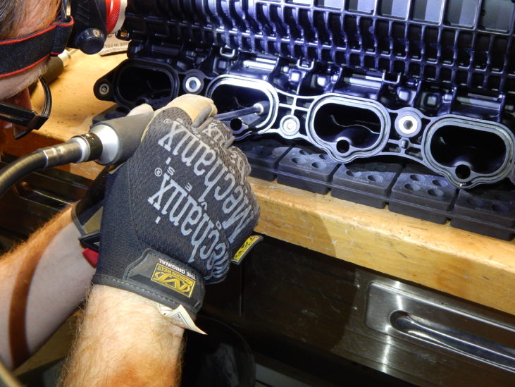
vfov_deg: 29.4
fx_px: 729
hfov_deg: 38.8
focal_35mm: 49
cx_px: 214
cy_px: 121
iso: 220
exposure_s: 1/30
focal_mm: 6.1
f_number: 3.3
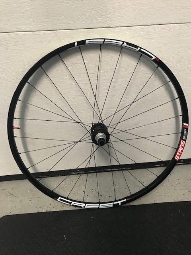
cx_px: 96
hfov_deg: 49.7
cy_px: 128
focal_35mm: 28
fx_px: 206
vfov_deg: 63.4
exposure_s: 1/11
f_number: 1.8
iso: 100
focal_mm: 3.99
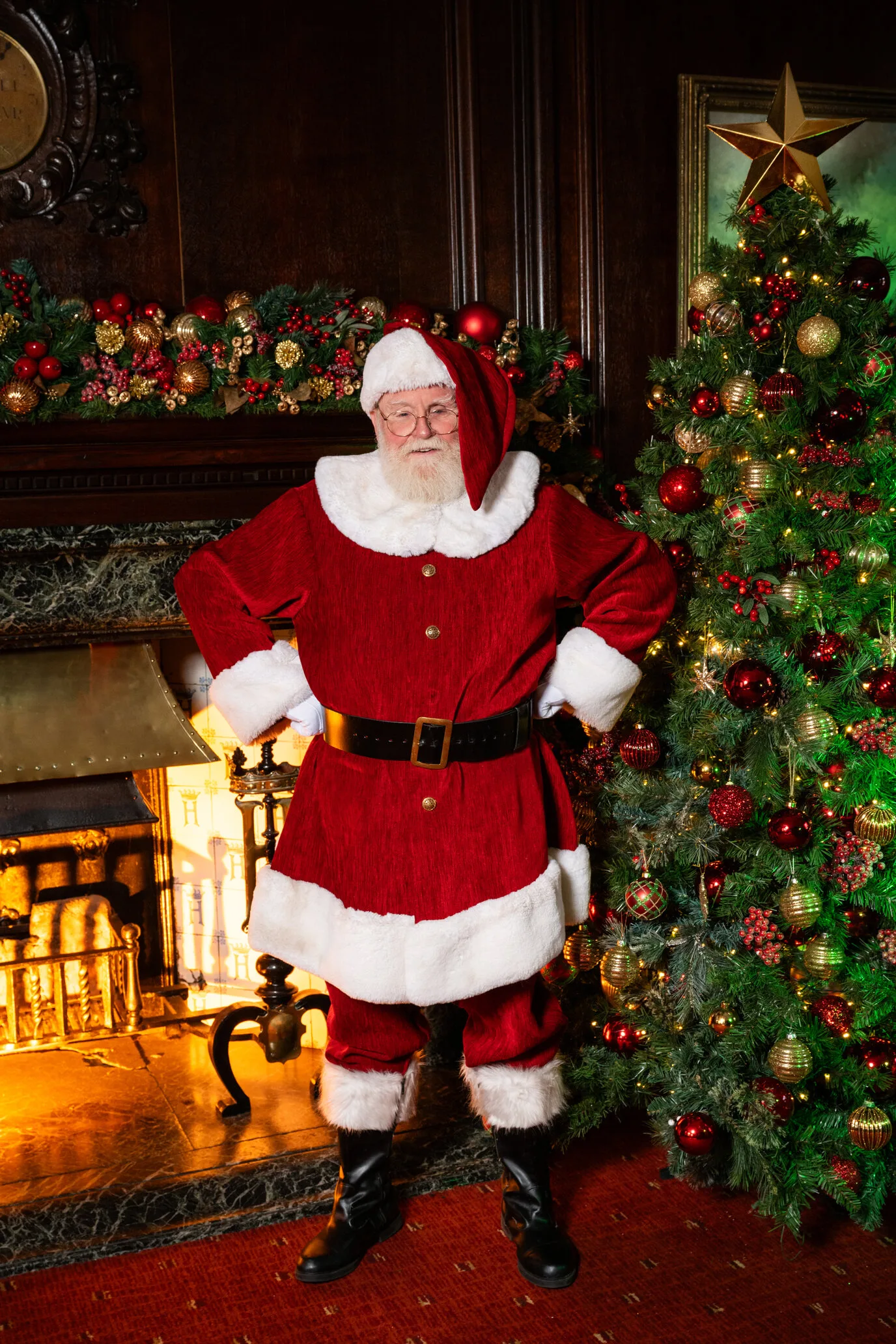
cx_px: 448
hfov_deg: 31.9
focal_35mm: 42
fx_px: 1568
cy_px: 672
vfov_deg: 46.4
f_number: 6.3
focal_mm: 42
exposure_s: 1/60
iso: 400
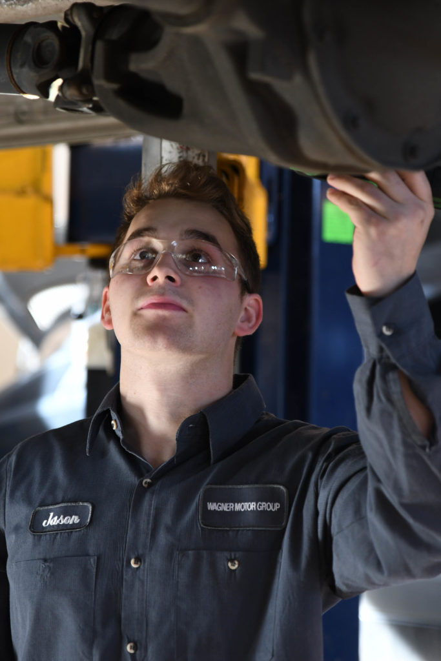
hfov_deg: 13.0
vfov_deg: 19.5
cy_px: 330
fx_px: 1929
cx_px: 220
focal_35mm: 105
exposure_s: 1/125
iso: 800
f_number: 2.8
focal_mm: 70
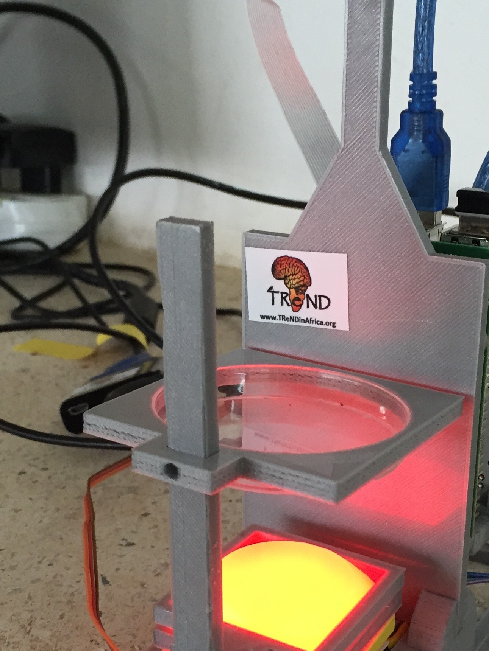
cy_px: 378
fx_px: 1036
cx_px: 245
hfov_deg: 26.6
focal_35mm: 55
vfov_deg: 34.9
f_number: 2.2
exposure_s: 1/30
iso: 50
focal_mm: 4.15
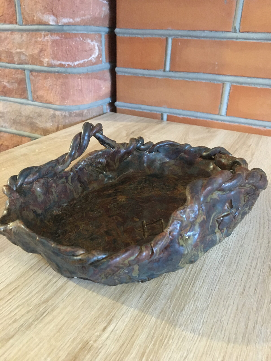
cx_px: 136
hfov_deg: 48.2
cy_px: 180
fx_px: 303
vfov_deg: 61.7
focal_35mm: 29
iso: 500
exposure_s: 1/17
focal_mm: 4.15
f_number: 2.2
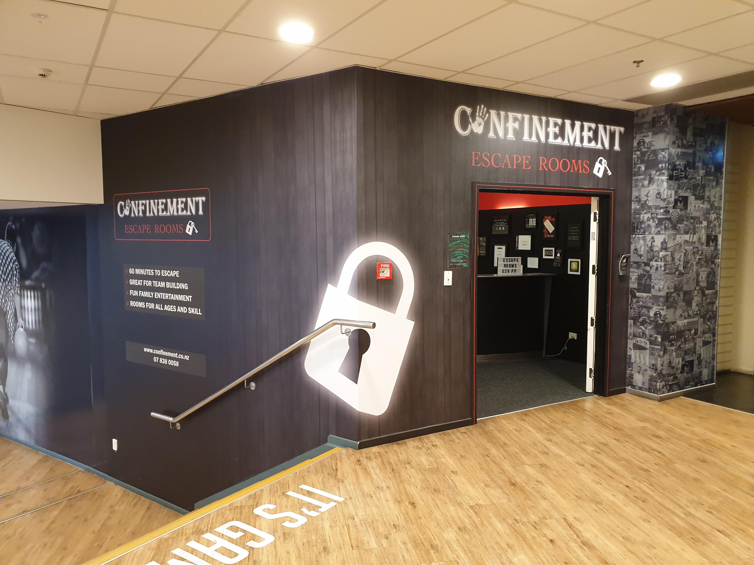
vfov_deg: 53.1
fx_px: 566
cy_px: 282
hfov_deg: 67.3
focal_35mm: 26
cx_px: 377
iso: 320
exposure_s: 1/50
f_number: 2.4
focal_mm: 4.3
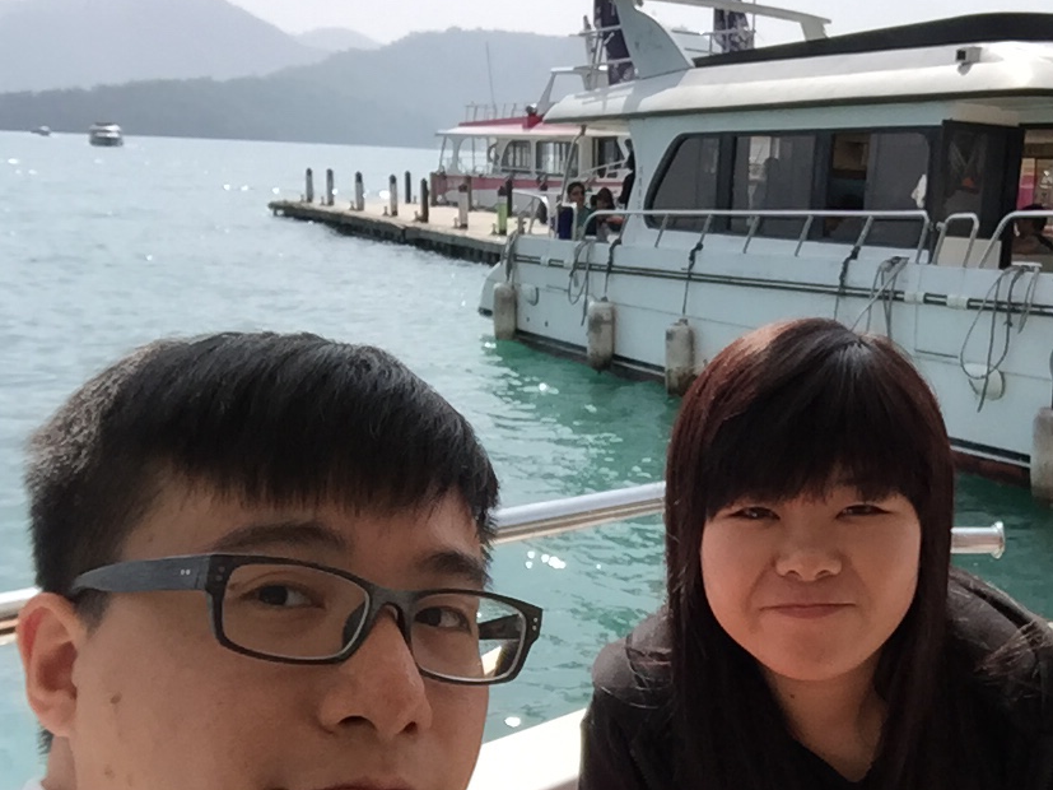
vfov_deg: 30.2
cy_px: 475
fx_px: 1460
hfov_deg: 38.8
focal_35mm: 48
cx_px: 764
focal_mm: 2.65
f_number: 2.2
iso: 32
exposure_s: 1/949
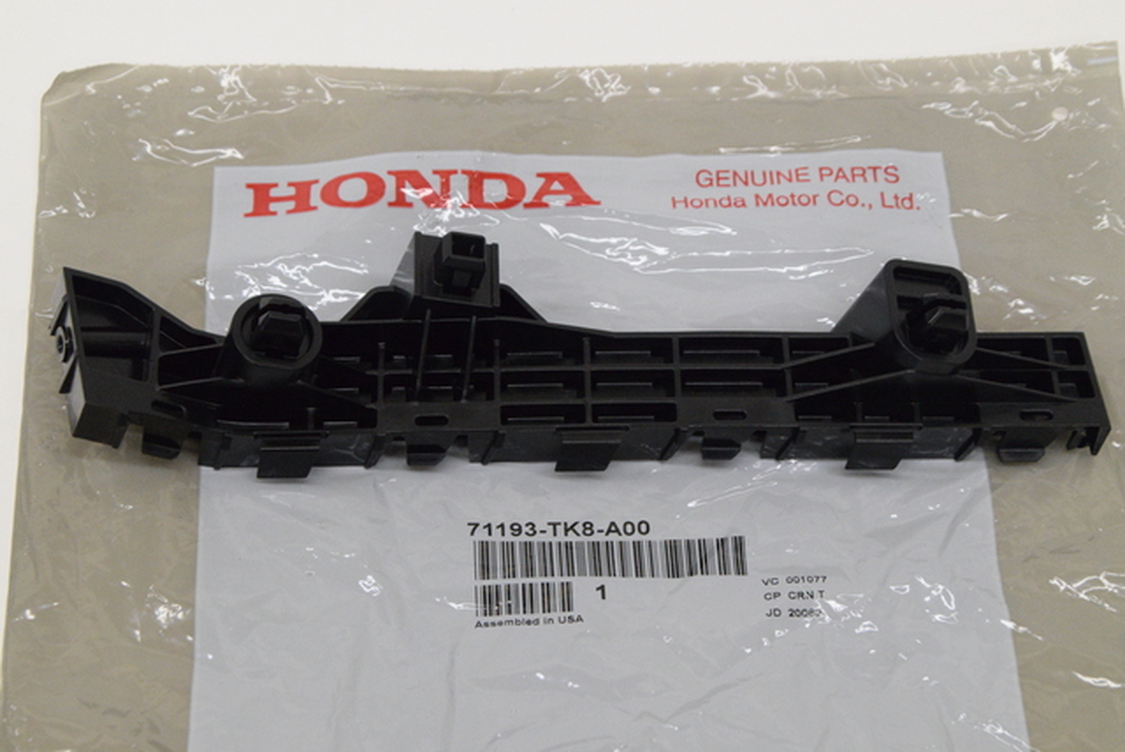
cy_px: 376
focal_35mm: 68
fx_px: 2111
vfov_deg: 20.2
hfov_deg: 29.8
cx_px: 562
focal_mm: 45
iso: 5000
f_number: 10
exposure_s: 1/160
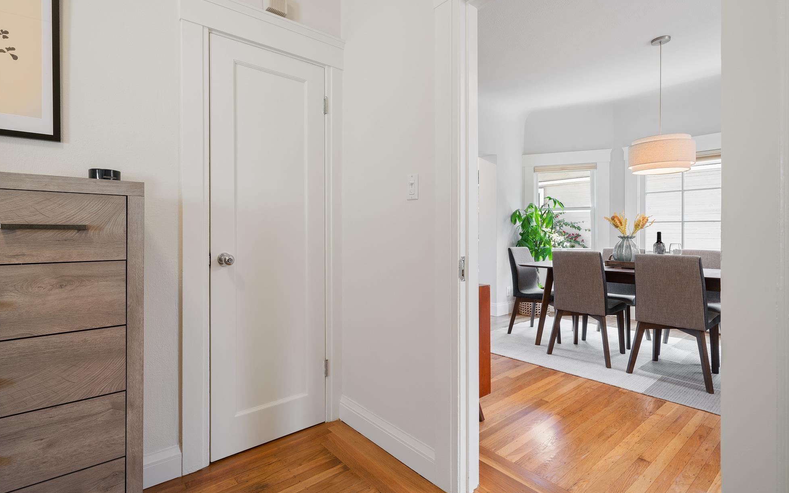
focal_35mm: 17
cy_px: 225
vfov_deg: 67.9
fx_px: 366
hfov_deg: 94.3
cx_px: 380
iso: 400
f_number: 11
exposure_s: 1/3
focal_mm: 16
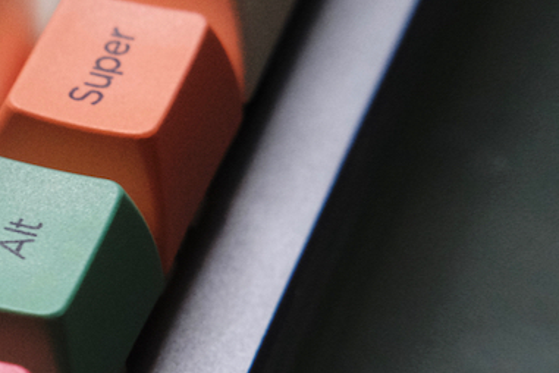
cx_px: -359
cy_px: 305
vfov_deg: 7.7
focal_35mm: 178
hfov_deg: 11.0
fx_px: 2764
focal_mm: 35
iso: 4000
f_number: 5.6
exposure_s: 1/100
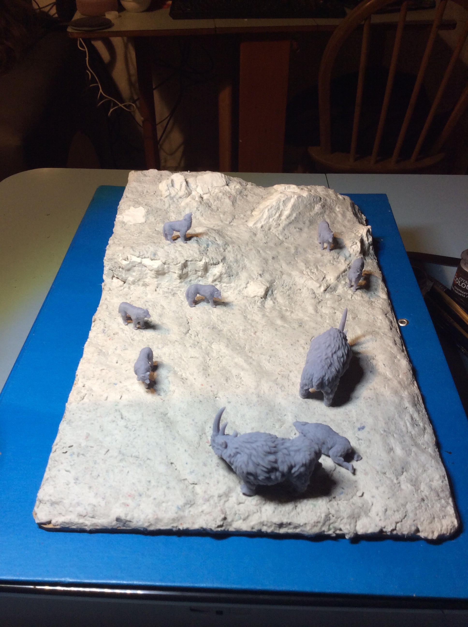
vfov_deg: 56.9
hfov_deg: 44.1
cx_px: 234
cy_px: 314
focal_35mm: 32
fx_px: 578
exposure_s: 1/25
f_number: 2.4
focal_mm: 3.3
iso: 40
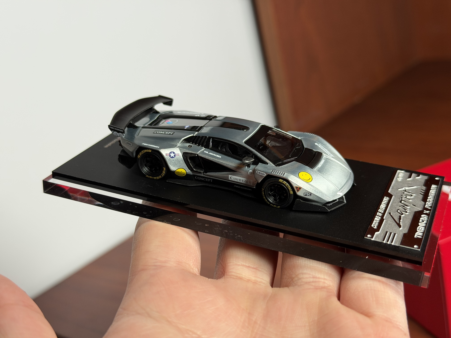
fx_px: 625
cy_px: 169
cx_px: 226
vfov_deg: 30.3
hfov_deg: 39.7
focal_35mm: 48
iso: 50
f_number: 1.78
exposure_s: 1/101
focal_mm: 6.76
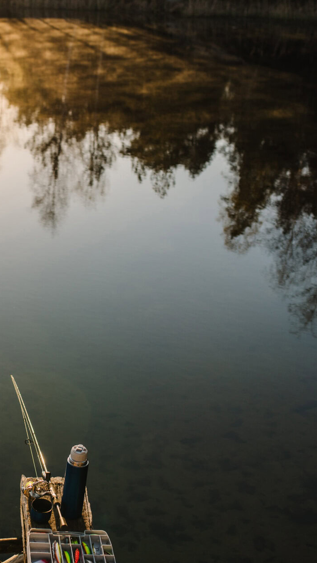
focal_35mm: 56
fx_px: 837
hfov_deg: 20.7
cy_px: 279
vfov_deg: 37.2
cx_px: 2
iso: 100
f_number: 2.8
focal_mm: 35
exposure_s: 1/2000
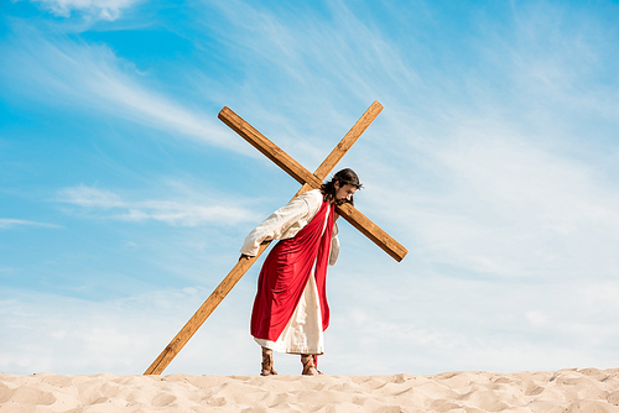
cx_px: 310
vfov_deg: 15.2
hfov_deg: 22.6
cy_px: 206
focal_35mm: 90
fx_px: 1548
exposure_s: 1/500
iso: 100
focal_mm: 90
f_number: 6.3
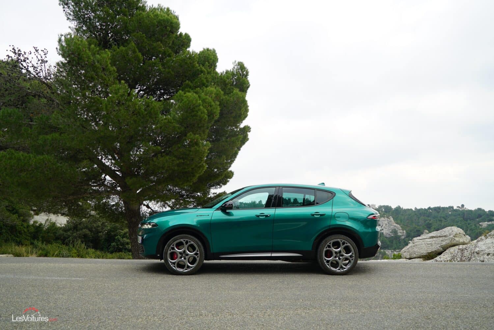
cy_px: 165
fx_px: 412
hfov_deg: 61.9
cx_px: 247
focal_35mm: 30
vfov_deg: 43.7
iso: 100
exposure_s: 1/80
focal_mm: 30
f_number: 5.6
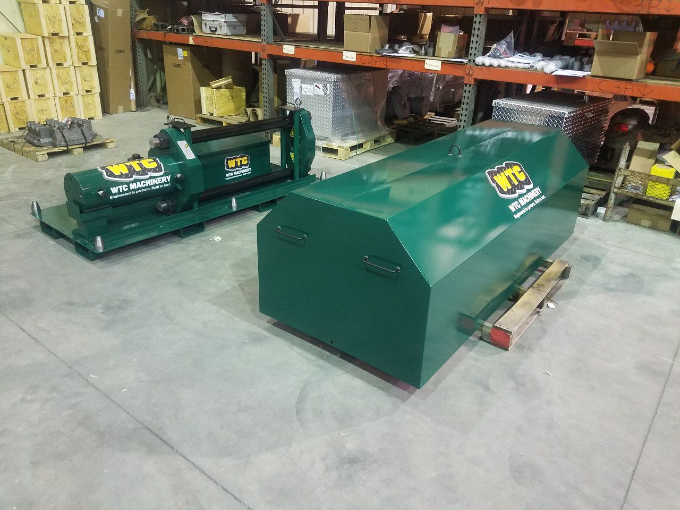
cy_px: 255
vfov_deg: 53.1
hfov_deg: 67.3
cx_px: 340
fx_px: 511
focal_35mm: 26
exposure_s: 1/10
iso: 200
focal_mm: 4.2
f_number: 1.7
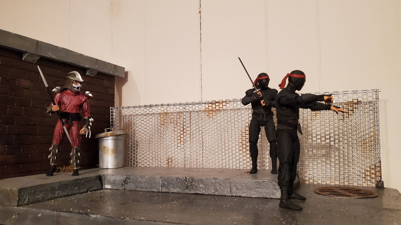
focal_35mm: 29
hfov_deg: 66.1
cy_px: 109
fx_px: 308
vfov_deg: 40.2
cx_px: 202
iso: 400
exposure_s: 1/39
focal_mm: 4.3
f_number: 1.5
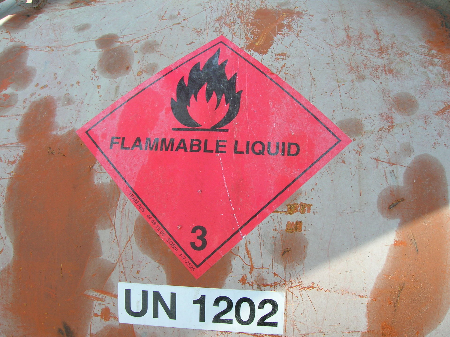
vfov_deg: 41.8
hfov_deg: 54.0
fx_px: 442
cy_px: 168
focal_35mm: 34
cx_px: 225
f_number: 4.9
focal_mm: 5.7
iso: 50
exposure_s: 1/149
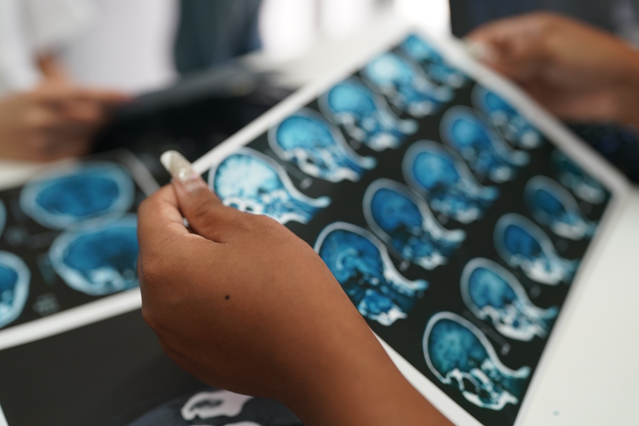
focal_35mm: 35
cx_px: 320
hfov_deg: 54.4
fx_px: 621
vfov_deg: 37.9
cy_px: 213
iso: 1000
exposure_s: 1/160
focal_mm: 35
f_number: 2.2
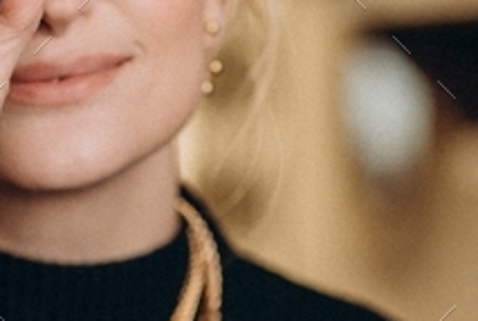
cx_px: -126
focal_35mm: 235
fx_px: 3127
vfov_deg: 5.9
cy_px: -29
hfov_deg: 8.6
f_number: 2.8
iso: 200
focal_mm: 85
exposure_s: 1/160
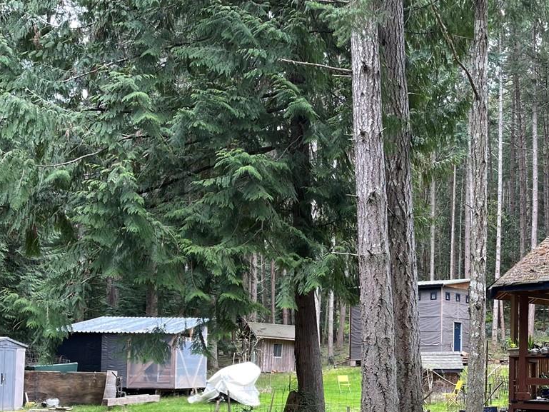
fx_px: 825
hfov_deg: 34.4
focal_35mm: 52
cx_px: 511
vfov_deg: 27.4
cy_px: 336
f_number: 1.6
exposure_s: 1/121
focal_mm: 5.1
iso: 32
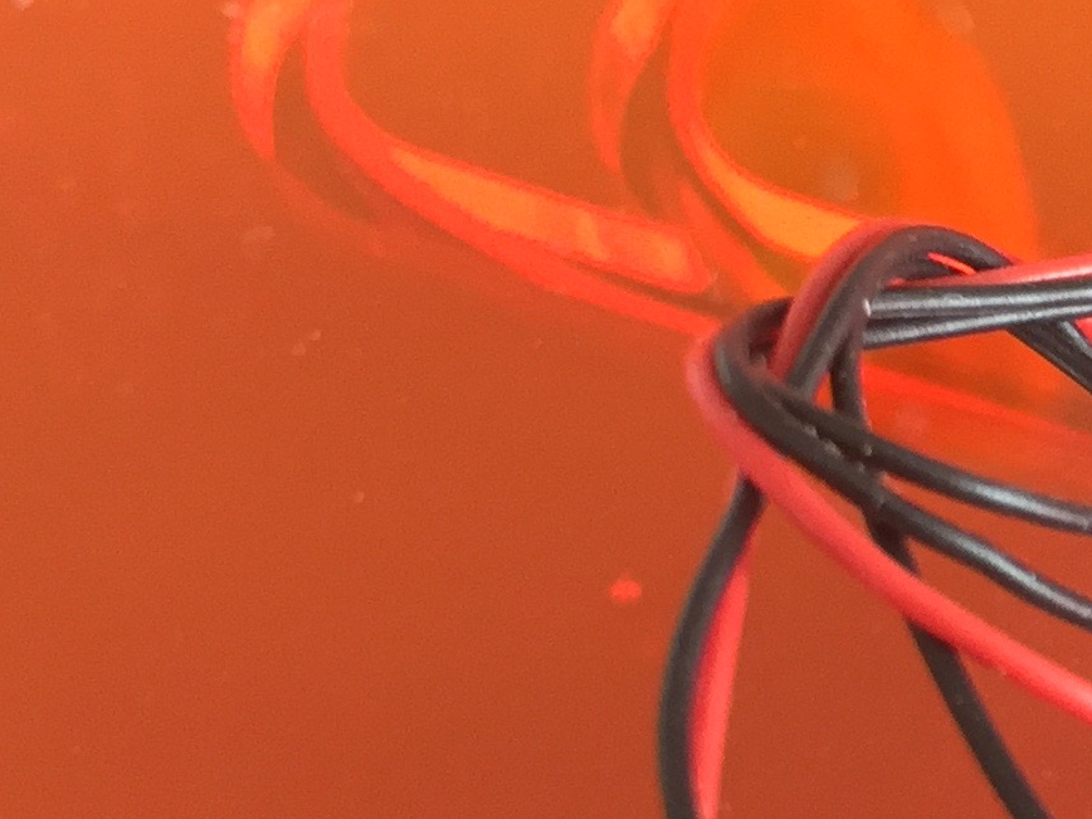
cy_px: 677
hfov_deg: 16.4
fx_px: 3439
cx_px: 1653
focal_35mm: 109
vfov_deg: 13.5
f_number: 2.2
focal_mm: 4.15
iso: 100
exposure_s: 1/33
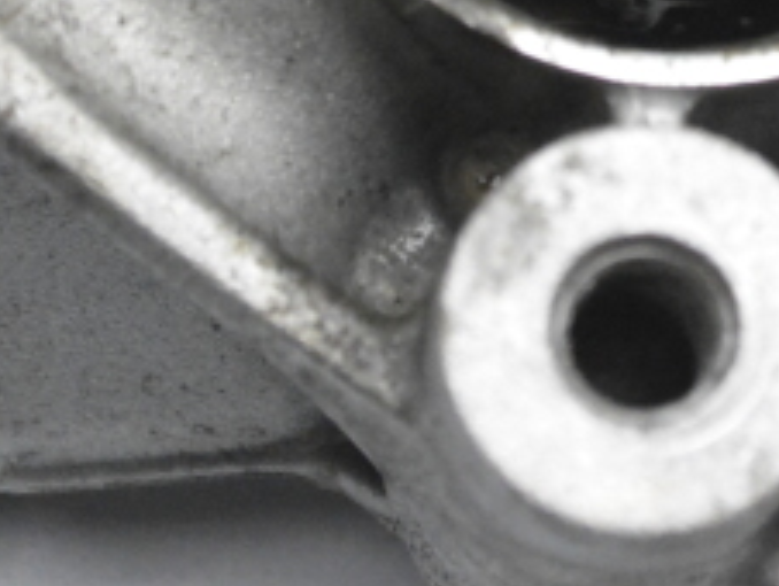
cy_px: -472
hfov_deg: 5.8
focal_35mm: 339
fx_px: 7637
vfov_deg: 4.4
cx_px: 989
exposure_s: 1/320
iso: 6400
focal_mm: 52
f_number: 9
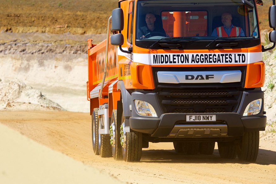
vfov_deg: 6.7
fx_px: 1564
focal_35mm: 204
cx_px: 116
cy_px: 63
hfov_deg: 10.1
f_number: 7.1
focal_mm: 150
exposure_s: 1/400
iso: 125
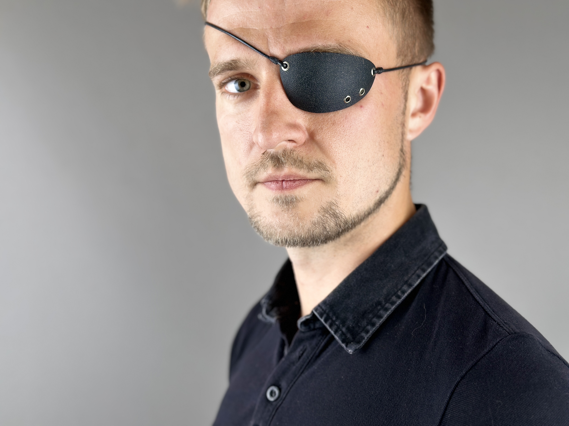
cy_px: 213
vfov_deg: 30.3
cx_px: 284
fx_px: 789
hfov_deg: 39.7
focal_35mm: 48
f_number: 1.78
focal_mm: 6.86
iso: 80
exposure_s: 1/182
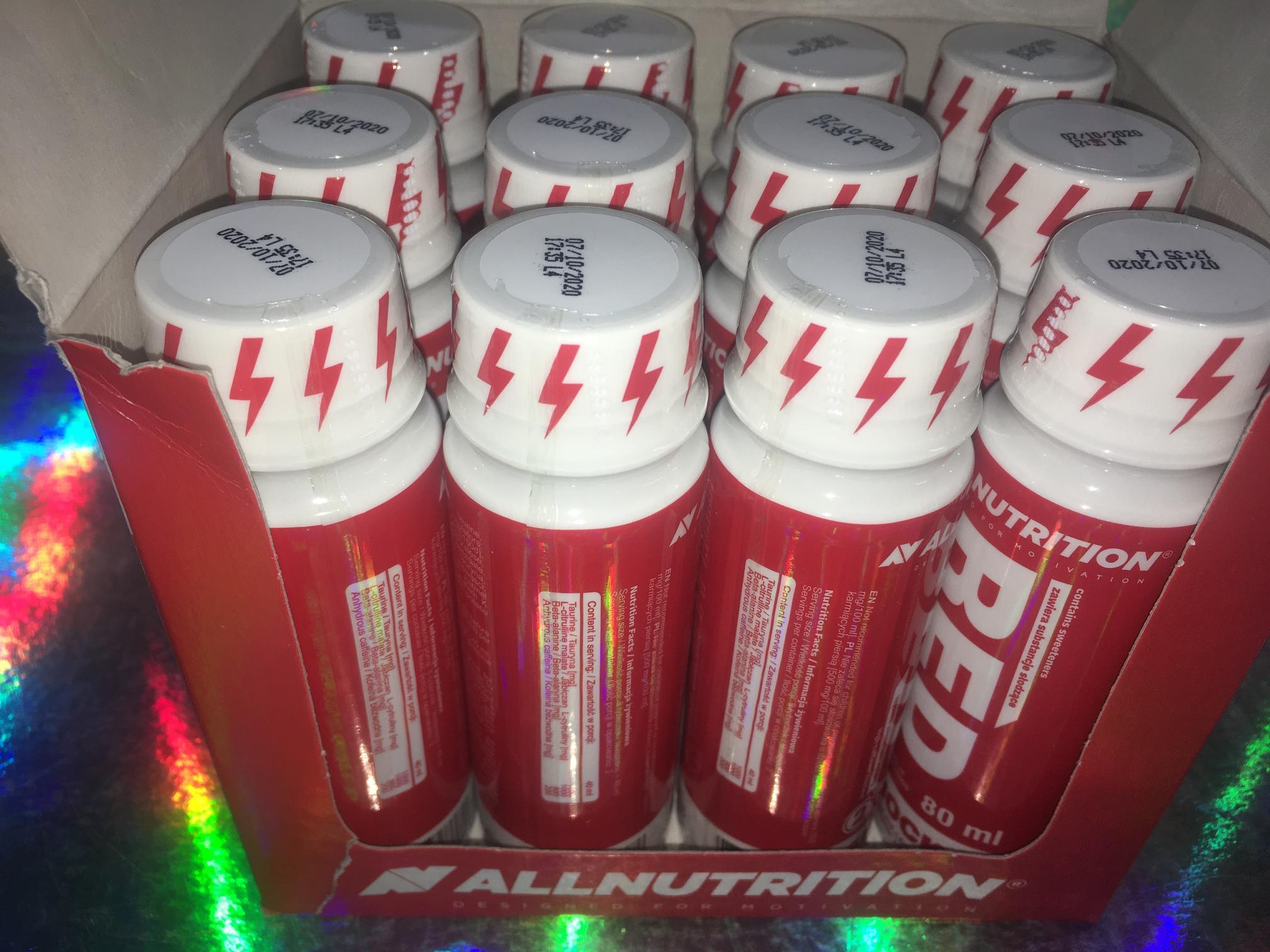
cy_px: 476
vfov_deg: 48.2
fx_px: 1064
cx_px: 635
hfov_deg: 61.7
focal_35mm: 29
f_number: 2.2
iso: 25
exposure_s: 1/197
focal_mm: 4.15
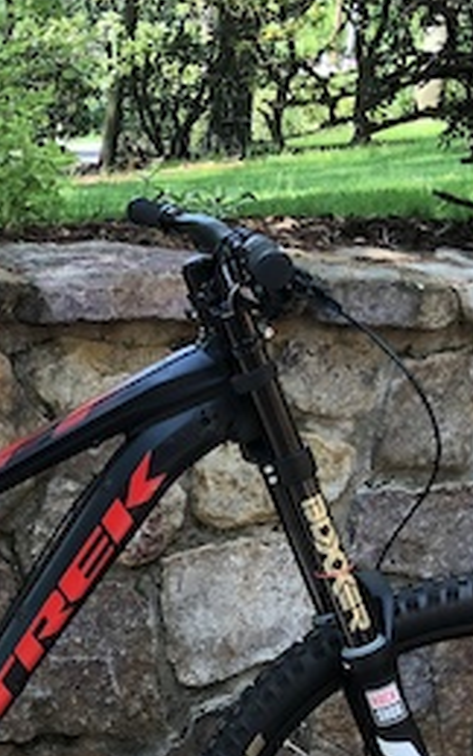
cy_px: 788
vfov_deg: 21.0
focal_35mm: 95
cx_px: -184
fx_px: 1958
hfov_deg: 13.2
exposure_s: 1/120
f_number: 1.8
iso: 50
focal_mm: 3.99
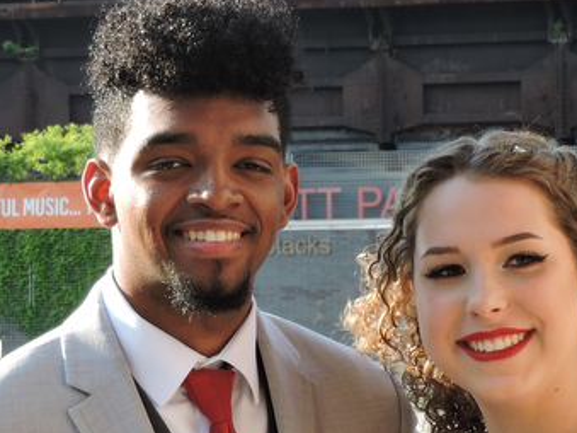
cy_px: 399
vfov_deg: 6.2
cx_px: 380
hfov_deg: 8.3
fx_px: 3966
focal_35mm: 238
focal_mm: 18.8
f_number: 4.8
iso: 100
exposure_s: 1/100
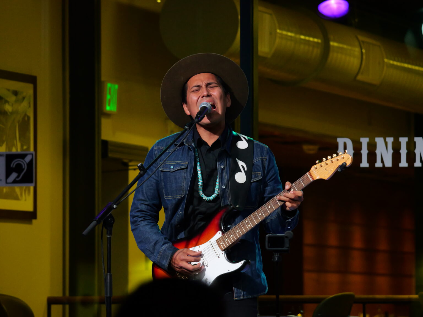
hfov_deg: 6.1
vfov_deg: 4.6
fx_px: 3960
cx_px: 212
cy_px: 158
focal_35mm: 324
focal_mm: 162
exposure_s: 1/200
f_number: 5.2
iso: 4000
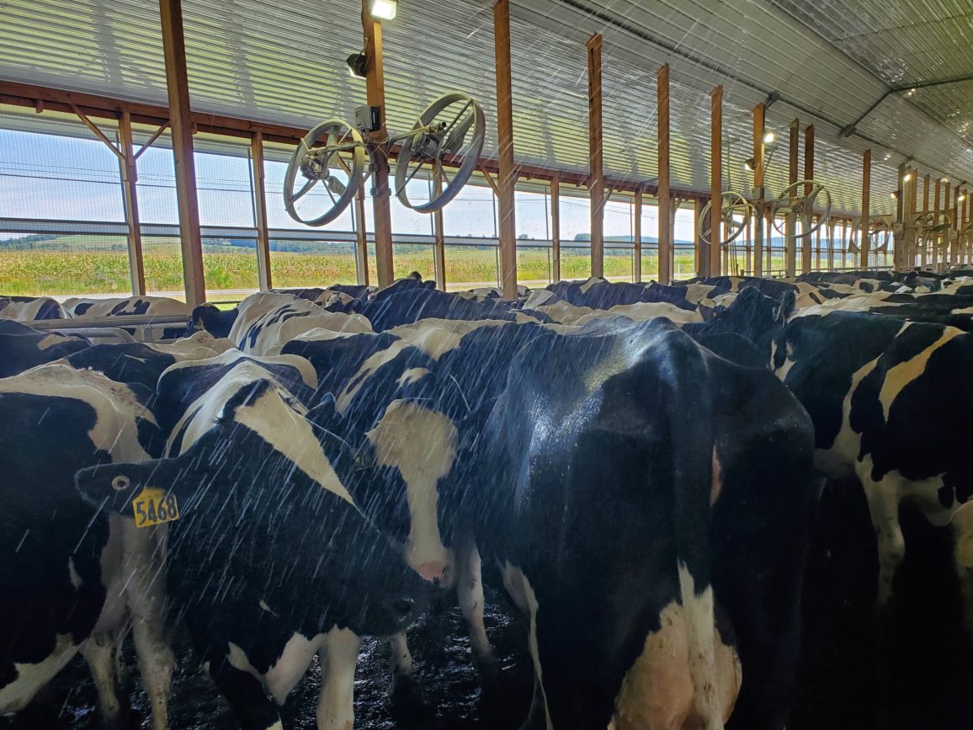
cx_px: 477
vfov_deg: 51.4
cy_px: 366
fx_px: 759
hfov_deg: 65.3
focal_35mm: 27
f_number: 2.4
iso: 100
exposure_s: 1/120
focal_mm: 4.3
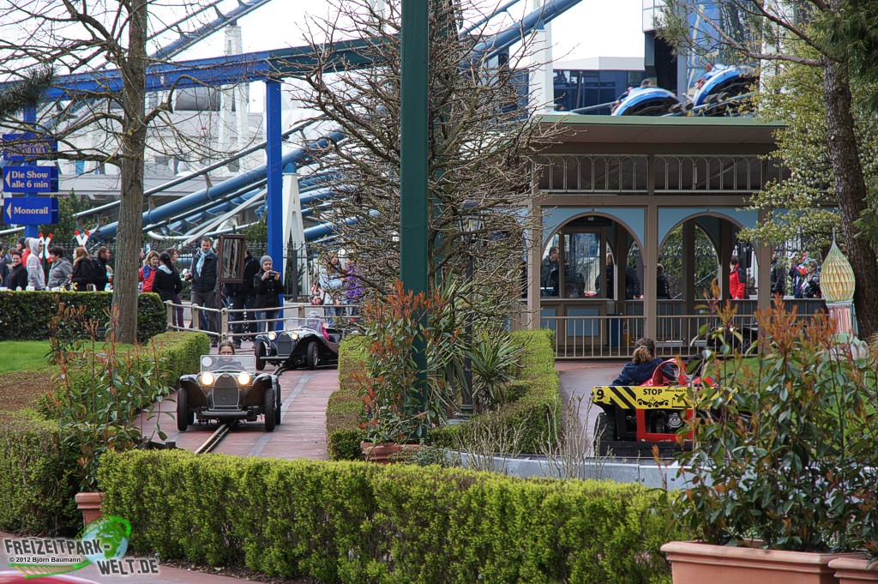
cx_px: 439
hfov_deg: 13.1
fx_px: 3838
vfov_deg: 8.7
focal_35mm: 158
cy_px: 292
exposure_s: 1/200
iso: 200
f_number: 6.3
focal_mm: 105
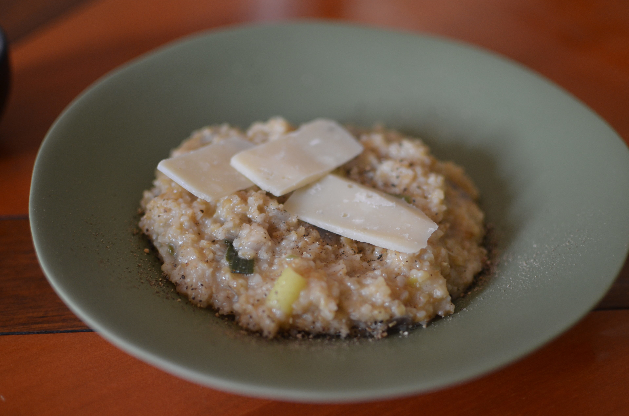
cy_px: 208
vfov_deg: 25.6
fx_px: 915
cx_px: 314
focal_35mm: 52
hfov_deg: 37.9
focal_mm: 35
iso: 500
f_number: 1.8
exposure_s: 1/80
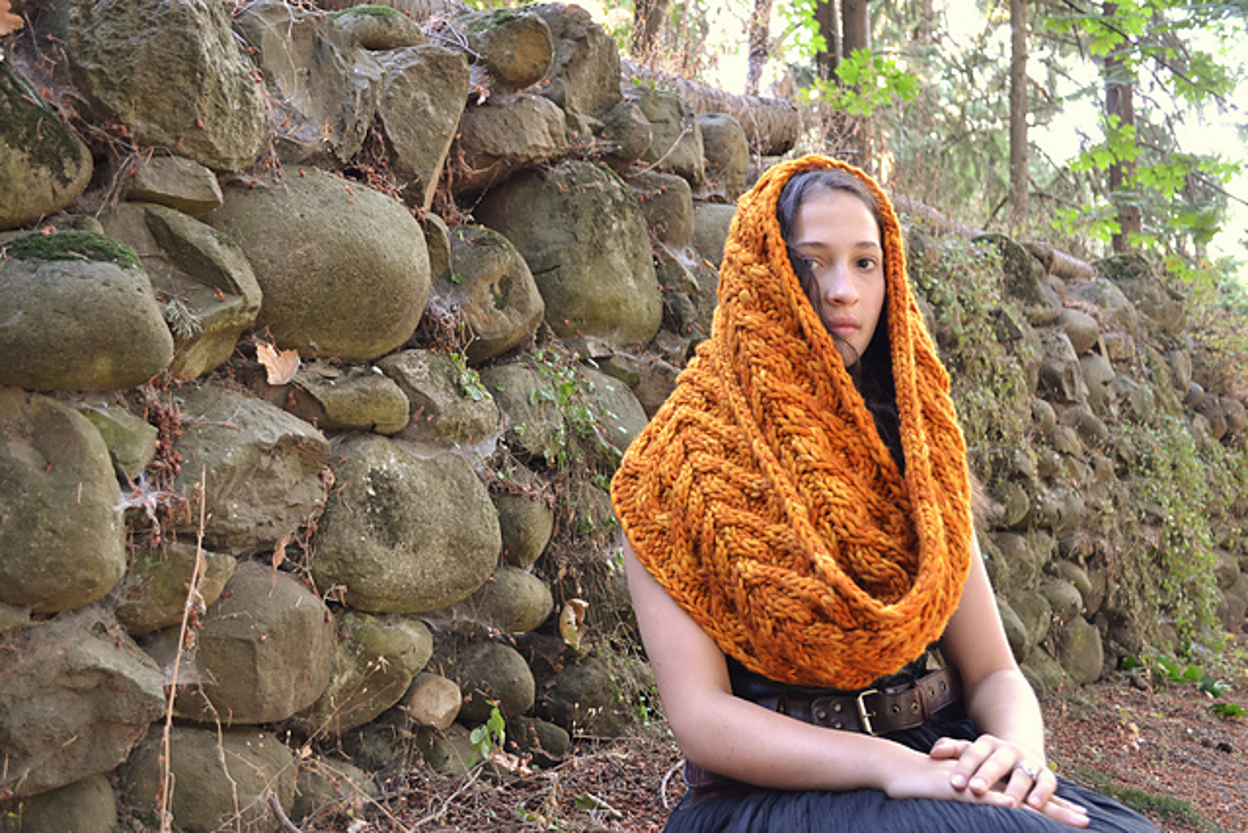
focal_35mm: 39
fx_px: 1352
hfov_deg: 49.5
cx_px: 624
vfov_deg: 34.2
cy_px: 416
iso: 500
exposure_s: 1/15
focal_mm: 26
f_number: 4.2
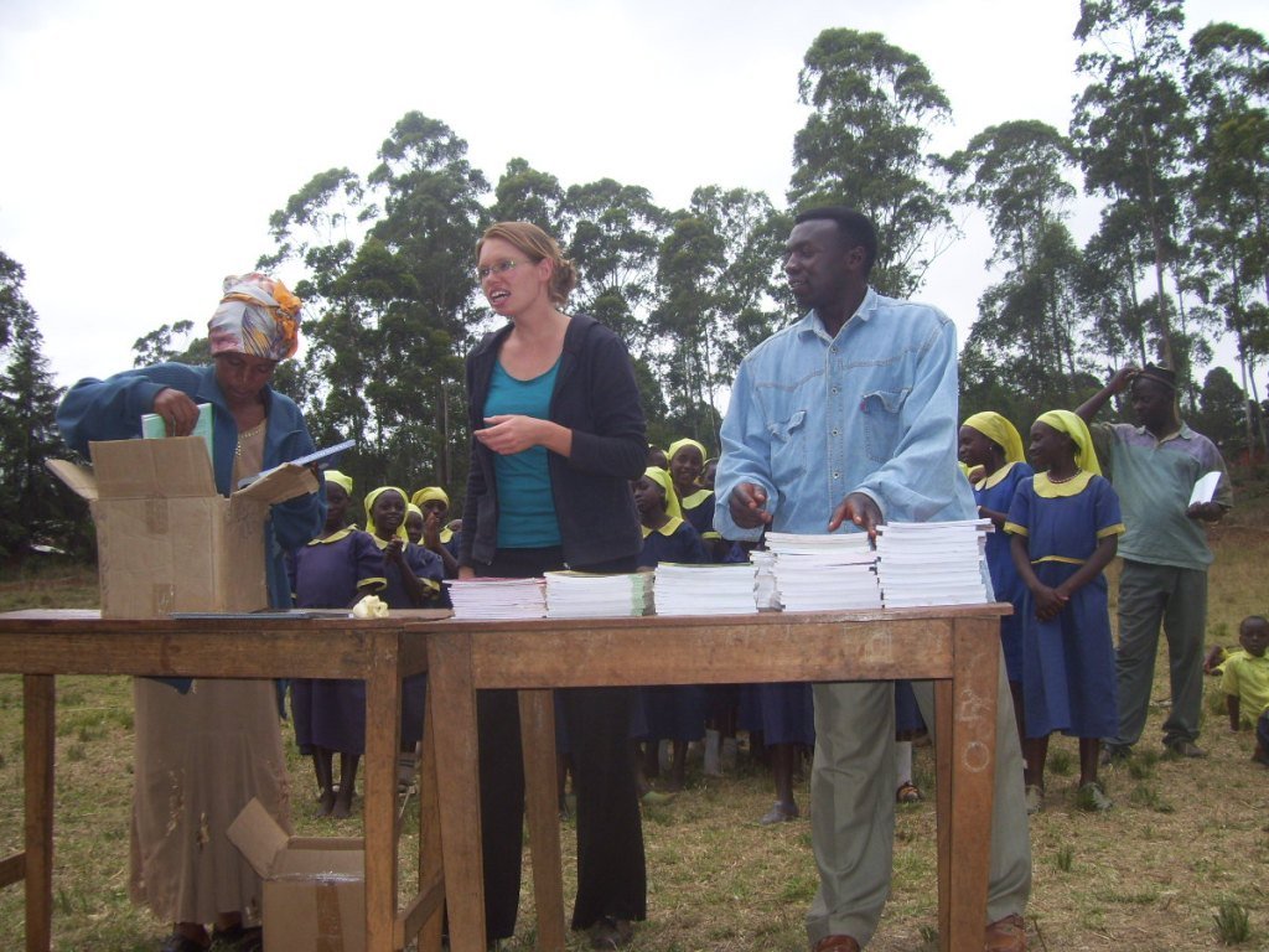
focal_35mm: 36
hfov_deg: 51.4
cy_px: 476
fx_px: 1320
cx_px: 634
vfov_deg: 39.7
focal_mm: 6
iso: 80
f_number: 2.7
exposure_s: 1/640
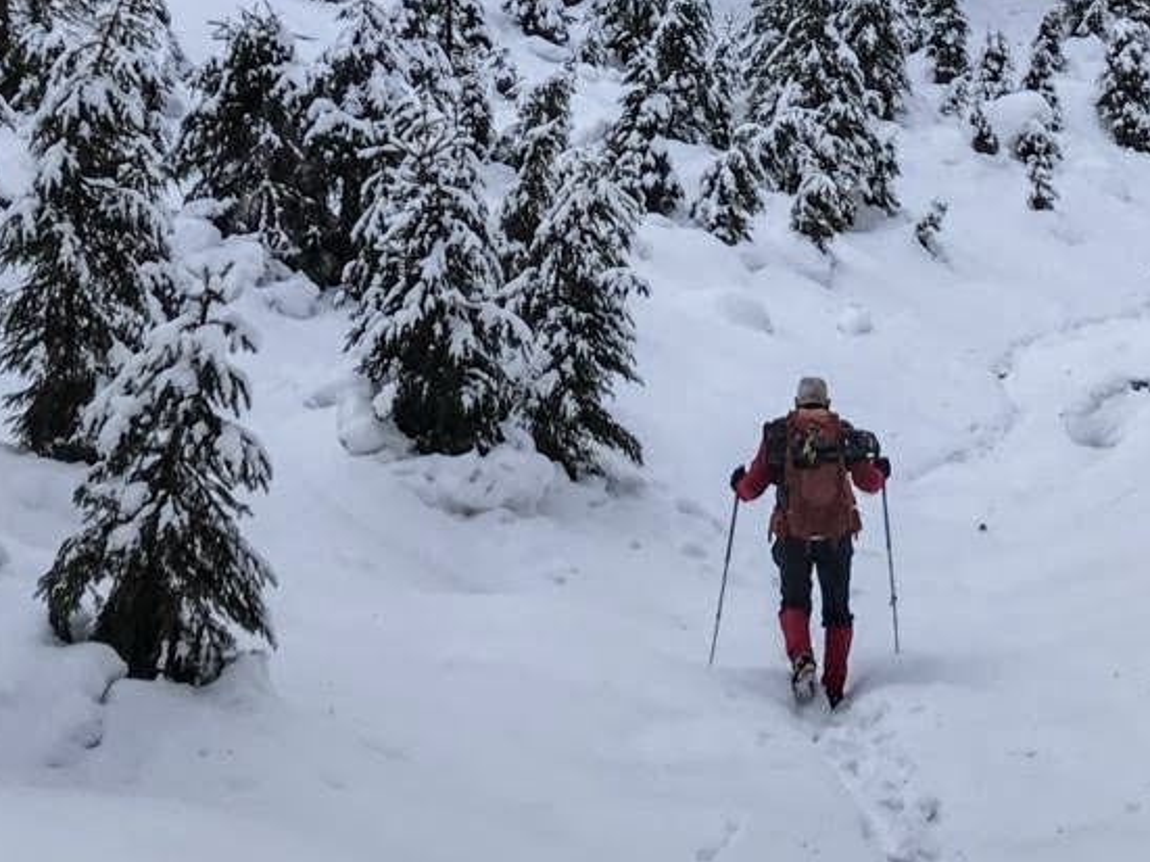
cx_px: 667
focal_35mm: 82
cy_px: -177
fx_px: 2724
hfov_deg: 23.8
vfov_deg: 17.2
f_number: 1.8
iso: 20
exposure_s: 1/894
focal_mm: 3.99
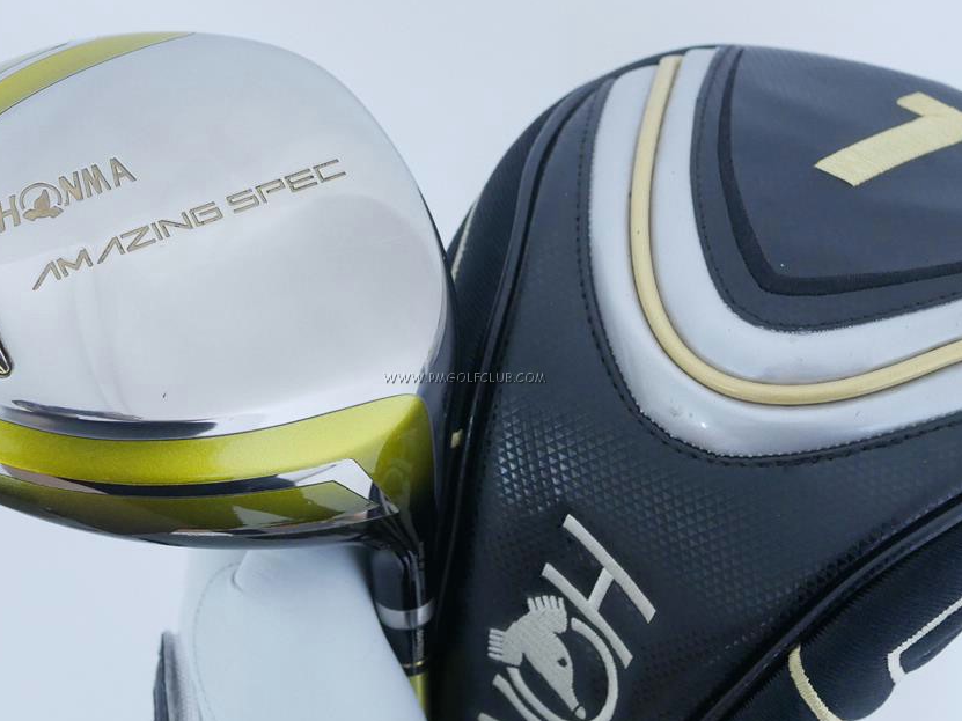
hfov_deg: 25.3
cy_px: 273
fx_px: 2140
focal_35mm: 77
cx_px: 465
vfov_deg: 19.1
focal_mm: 25
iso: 1600
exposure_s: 1/60
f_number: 4.5
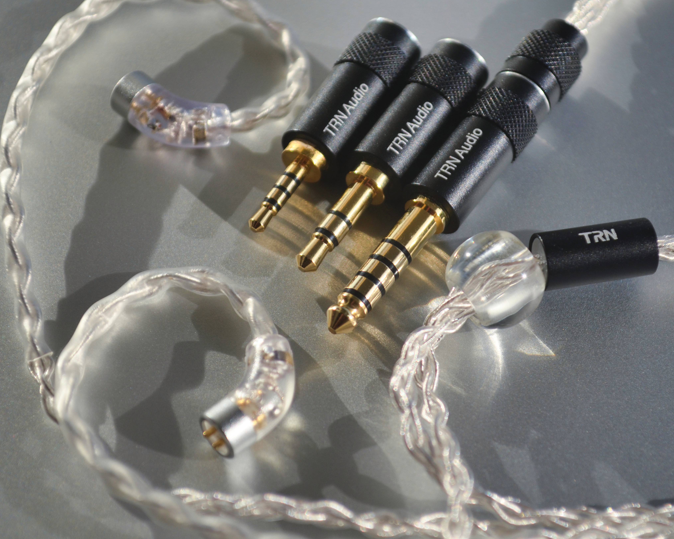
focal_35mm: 94
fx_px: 1866
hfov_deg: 20.5
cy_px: 269
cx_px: 364
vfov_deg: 16.4
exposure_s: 1/1600
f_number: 5.6
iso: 200
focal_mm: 55
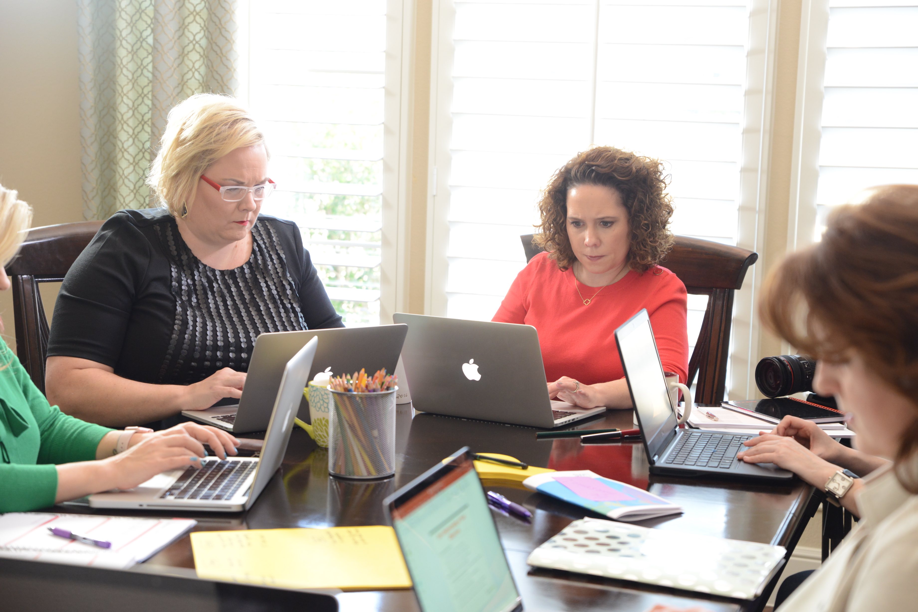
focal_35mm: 70
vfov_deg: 19.5
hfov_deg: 28.8
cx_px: 459
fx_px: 1785
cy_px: 306
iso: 1600
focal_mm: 70
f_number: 5
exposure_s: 1/60
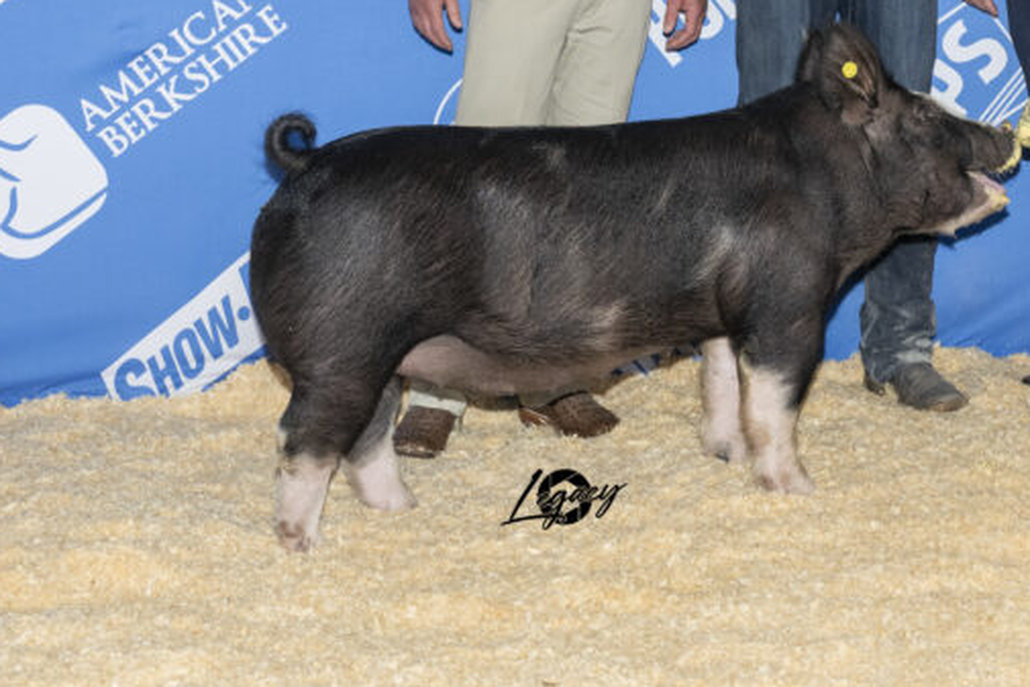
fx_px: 2004
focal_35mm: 70
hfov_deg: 28.6
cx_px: 693
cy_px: 21
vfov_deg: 19.0
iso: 800
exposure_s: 1/200
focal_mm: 34.5
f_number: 5.6
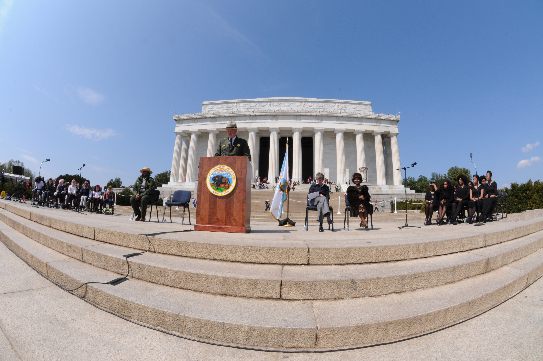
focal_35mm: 16
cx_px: 272
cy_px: 180
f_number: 22
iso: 250
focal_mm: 10.5
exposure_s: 1/125
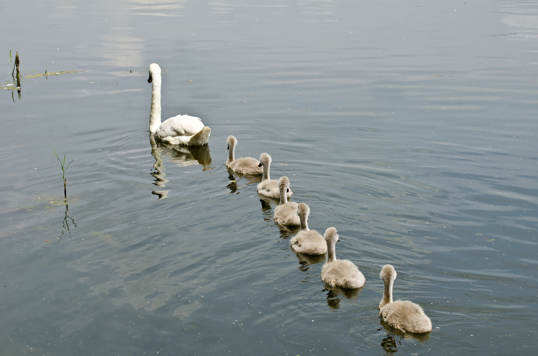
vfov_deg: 13.0
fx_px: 1566
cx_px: 269
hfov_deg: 19.5
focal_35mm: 105
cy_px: 178
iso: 100
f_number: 8
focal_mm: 70
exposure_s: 1/250
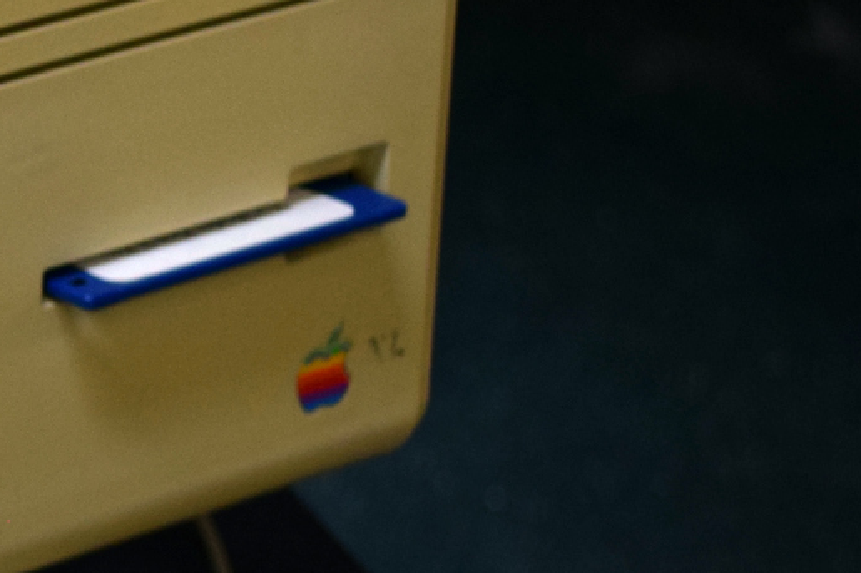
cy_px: 469
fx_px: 4876
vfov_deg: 6.7
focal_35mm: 204
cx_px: -734
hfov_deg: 9.6
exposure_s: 1/60
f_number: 5
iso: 720
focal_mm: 35
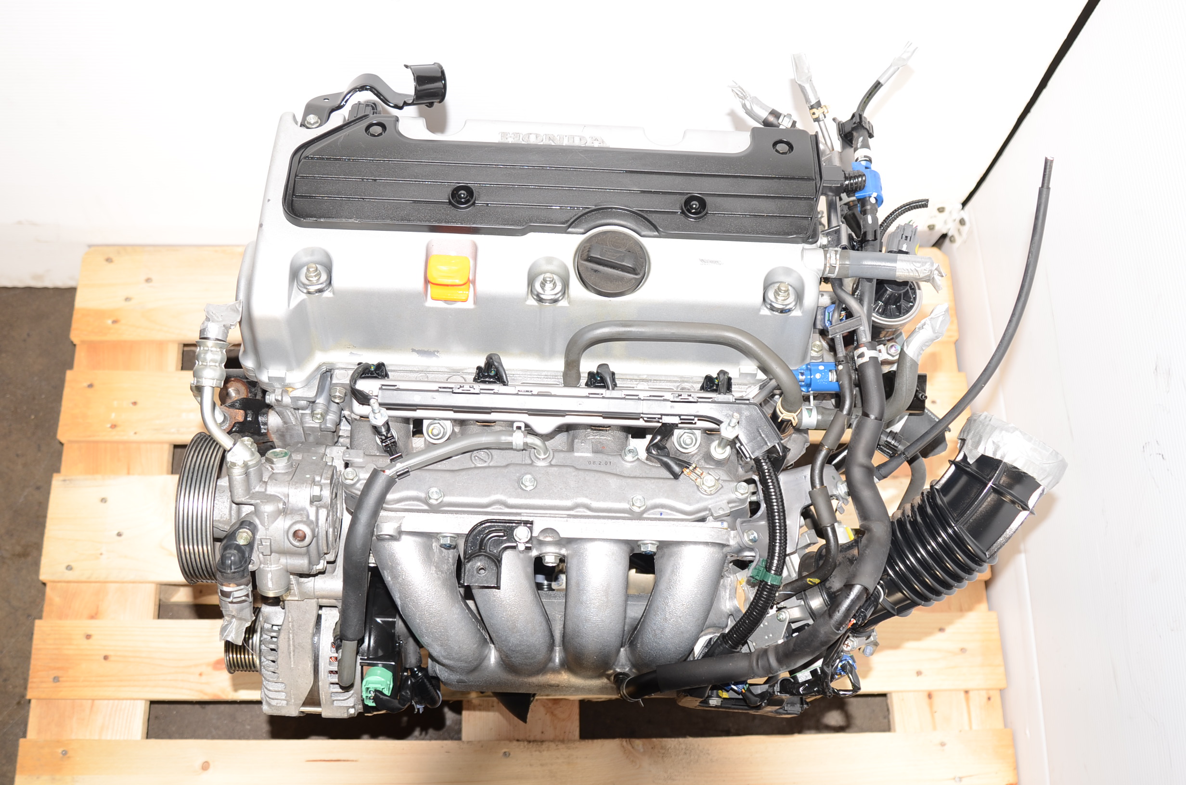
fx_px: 1184
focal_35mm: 36
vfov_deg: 36.7
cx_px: 593
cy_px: 392
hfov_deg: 53.2
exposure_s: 1/100
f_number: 4.5
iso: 100
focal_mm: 24
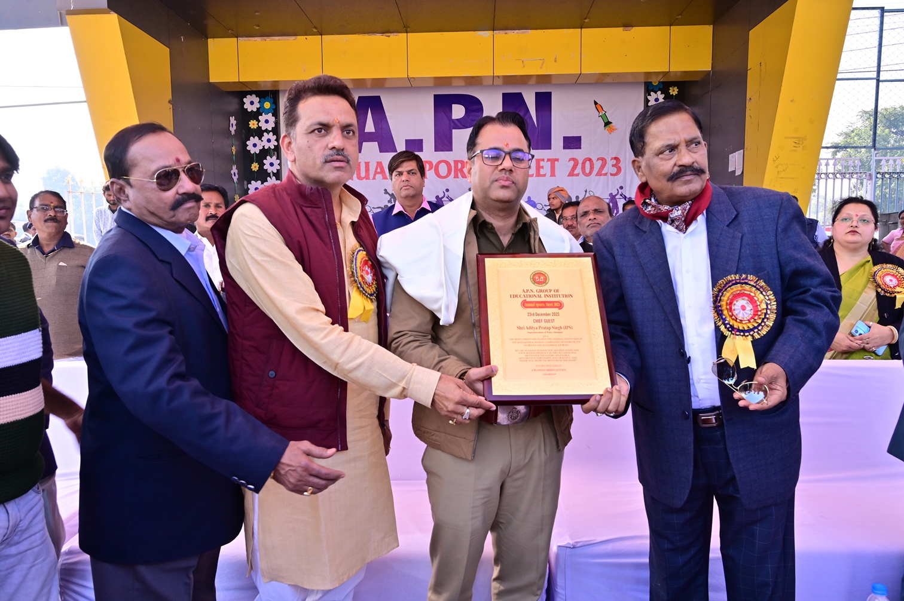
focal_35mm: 26
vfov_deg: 49.5
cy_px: 300
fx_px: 652
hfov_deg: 69.4
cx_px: 452
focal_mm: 26
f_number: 10
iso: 400
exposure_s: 1/80
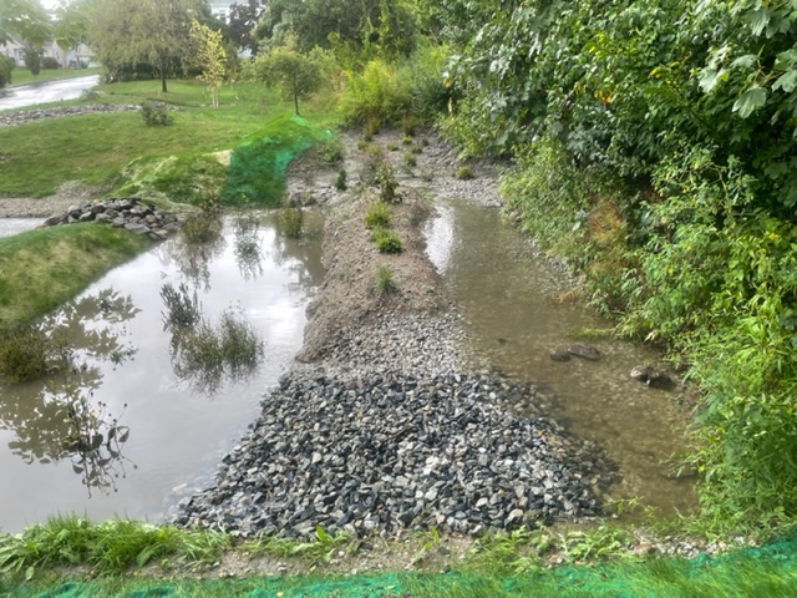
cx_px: 398
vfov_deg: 53.1
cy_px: 299
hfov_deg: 67.3
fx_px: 599
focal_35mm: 26
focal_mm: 4.2
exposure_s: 1/121
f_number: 1.6
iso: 50
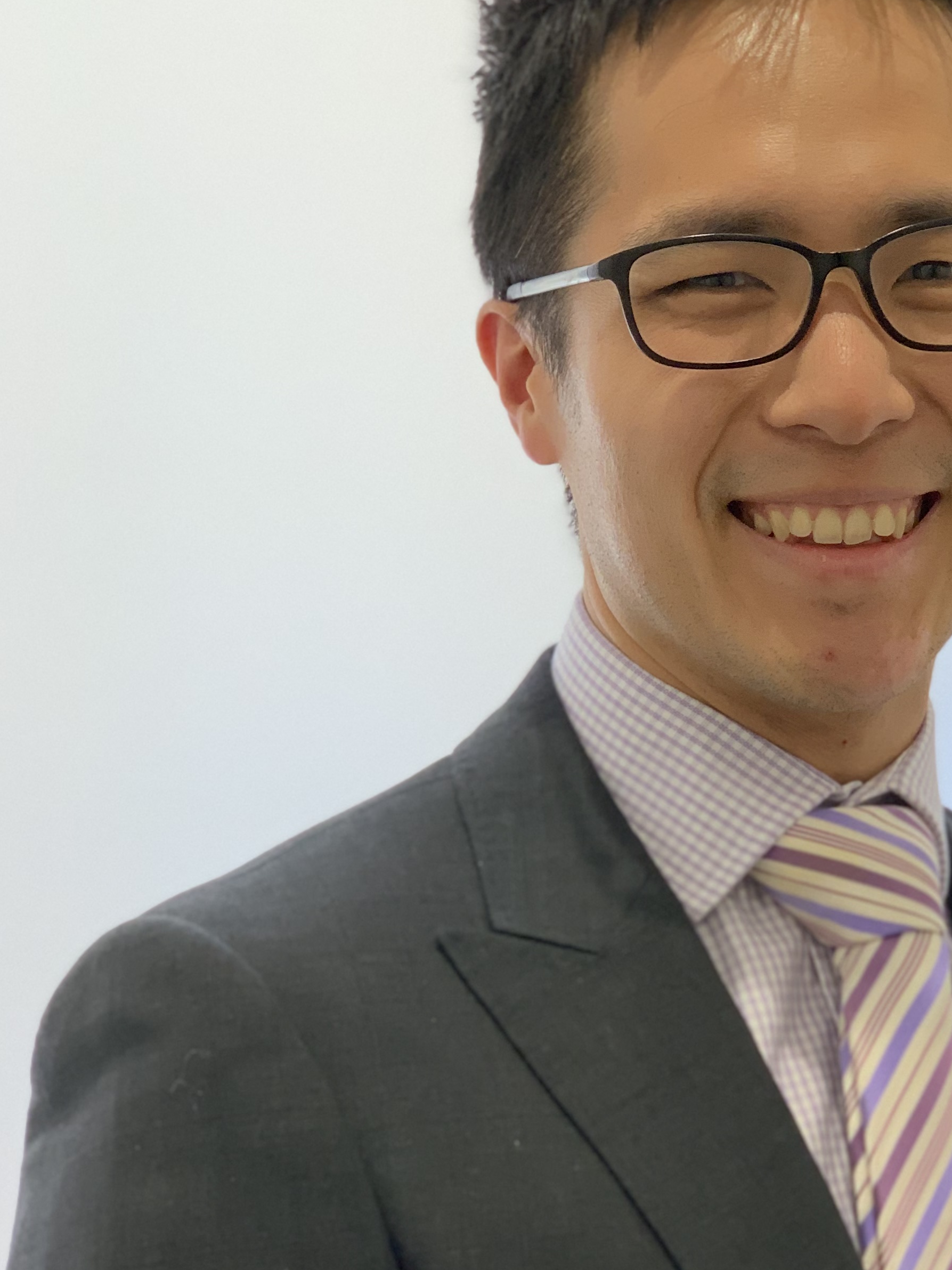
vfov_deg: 22.2
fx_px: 3227
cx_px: 745
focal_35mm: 88
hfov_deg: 16.7
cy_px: 824
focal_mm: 6
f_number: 2.4
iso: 125
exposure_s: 1/50
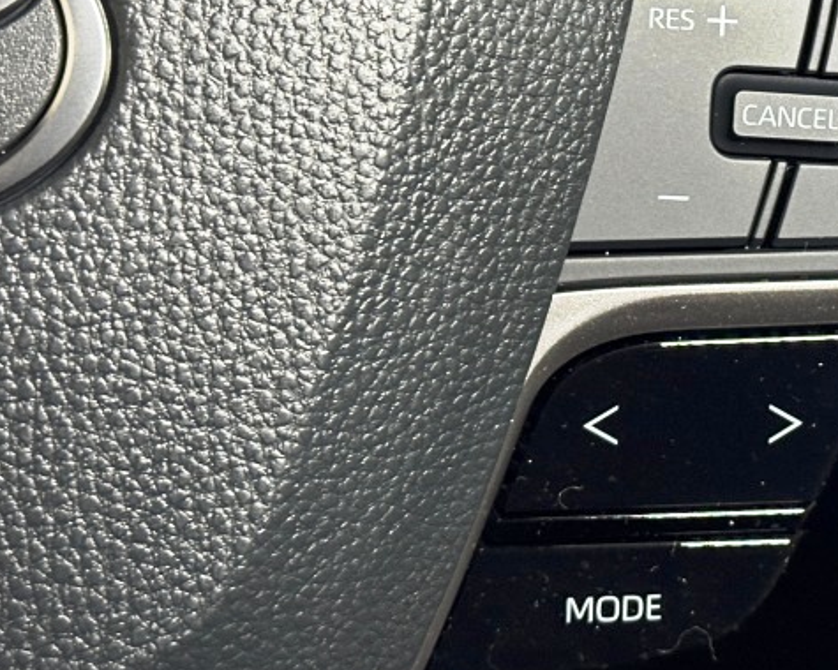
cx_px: 834
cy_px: 69
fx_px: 2505
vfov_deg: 15.1
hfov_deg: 18.5
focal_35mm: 101
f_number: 1.78
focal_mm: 6.86
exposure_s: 1/40
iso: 400
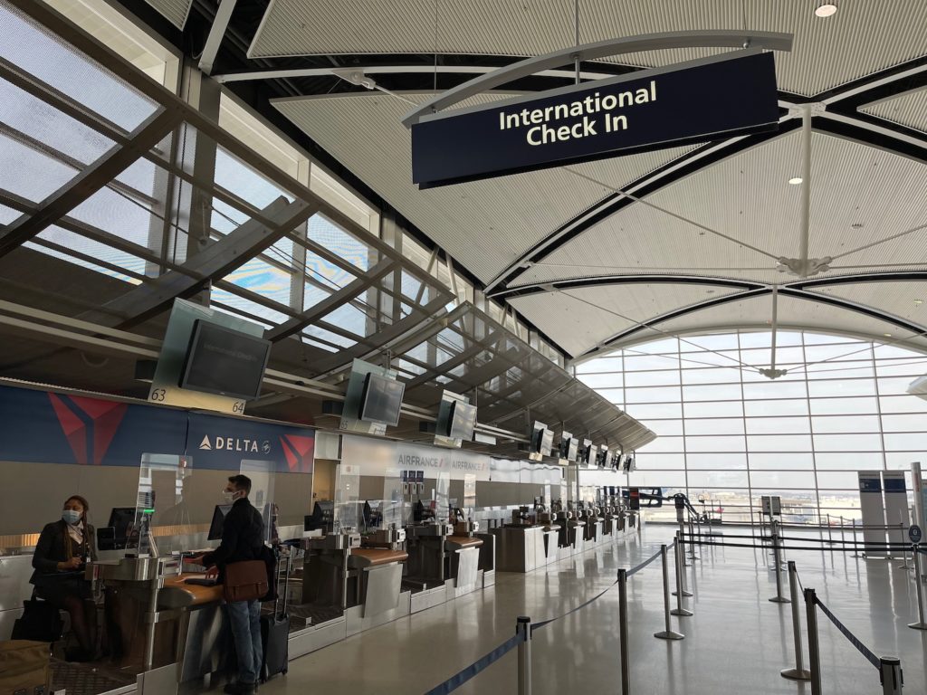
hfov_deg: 67.3
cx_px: 464
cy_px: 348
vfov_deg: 53.1
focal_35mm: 26
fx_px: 696
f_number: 1.6
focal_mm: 5.1
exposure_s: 1/498
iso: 32
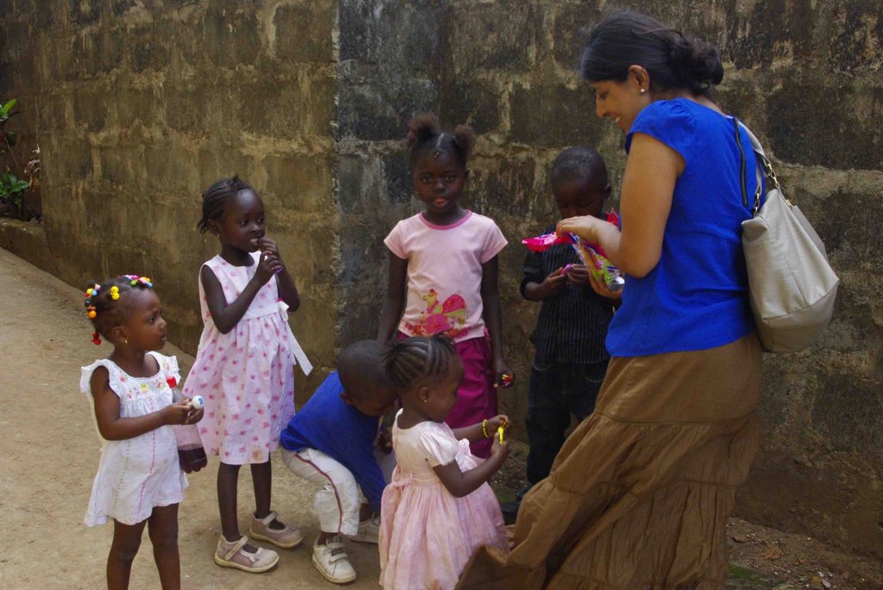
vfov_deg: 34.3
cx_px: 442
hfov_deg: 49.5
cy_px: 295
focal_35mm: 39
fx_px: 958
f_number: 11
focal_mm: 26.25
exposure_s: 1/250
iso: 800
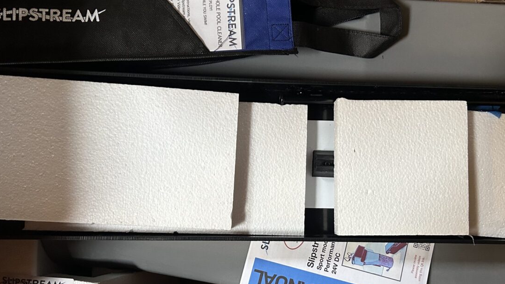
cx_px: 277
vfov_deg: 29.5
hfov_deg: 50.4
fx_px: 536
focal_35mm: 40
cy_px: 193
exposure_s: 1/60
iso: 250
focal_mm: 5.7
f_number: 1.5
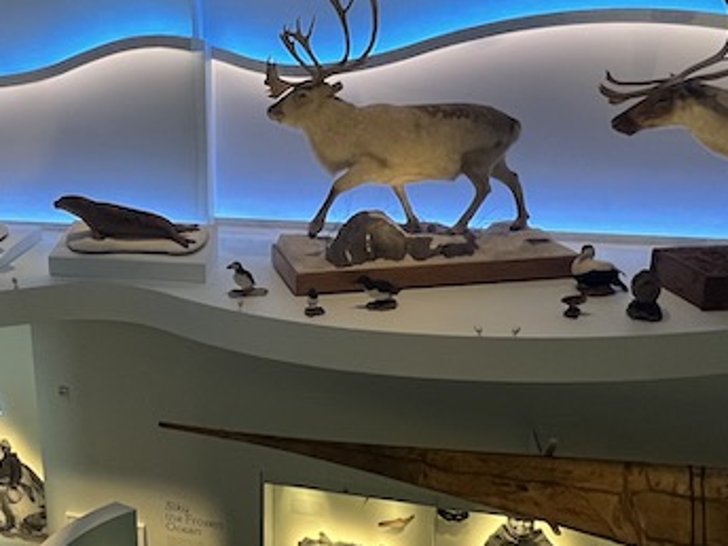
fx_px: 715
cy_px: 208
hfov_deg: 50.4
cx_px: 138
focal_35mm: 34
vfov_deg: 41.5
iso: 250
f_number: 1.8
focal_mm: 1.57
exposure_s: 1/59
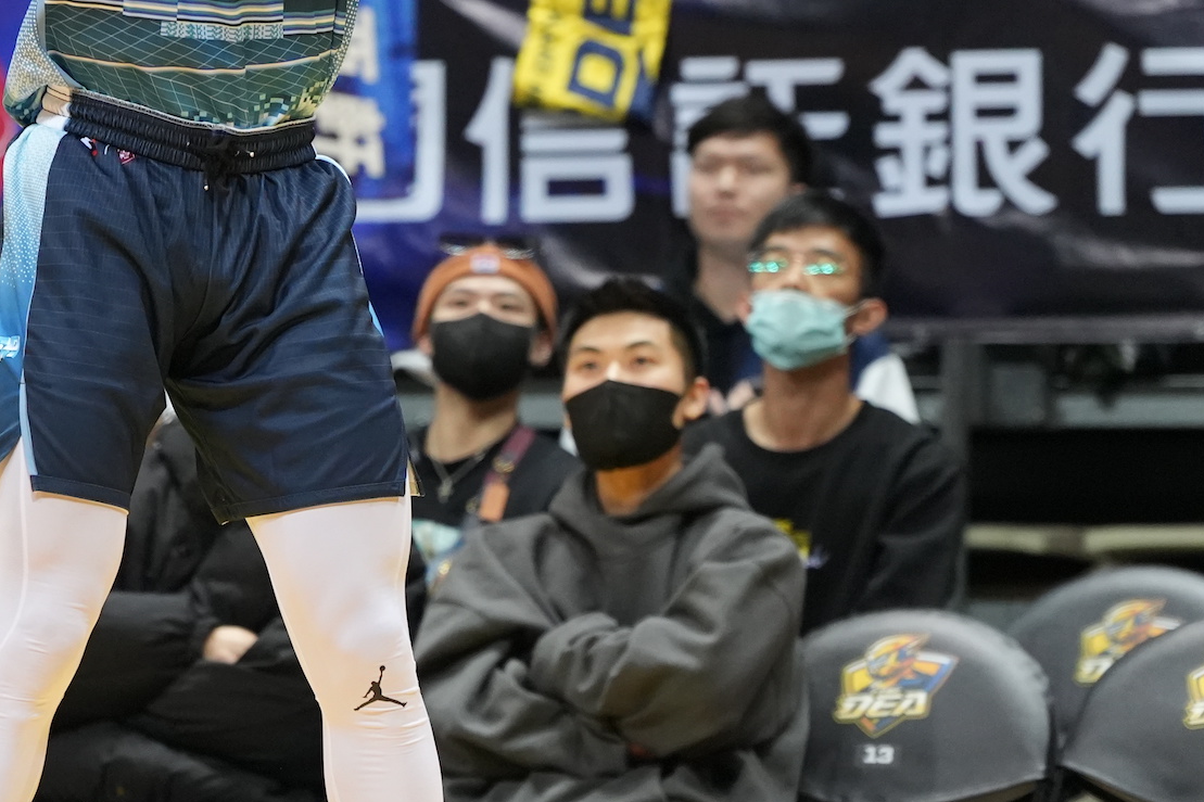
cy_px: 155
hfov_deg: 5.7
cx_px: 271
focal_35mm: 364
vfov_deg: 3.8
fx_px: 12171
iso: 3200
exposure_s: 1/1250
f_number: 2.8
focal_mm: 144
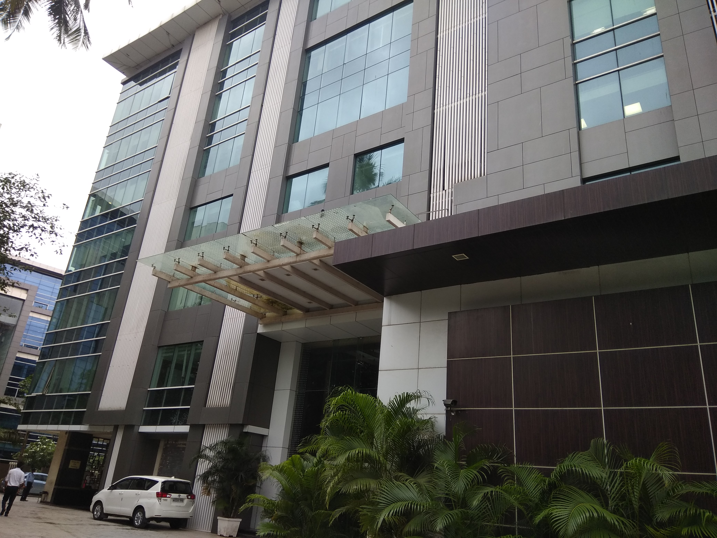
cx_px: 358
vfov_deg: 63.4
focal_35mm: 21
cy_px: 269
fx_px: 435
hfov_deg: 79.0
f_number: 2
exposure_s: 1/216
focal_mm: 3.57
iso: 100
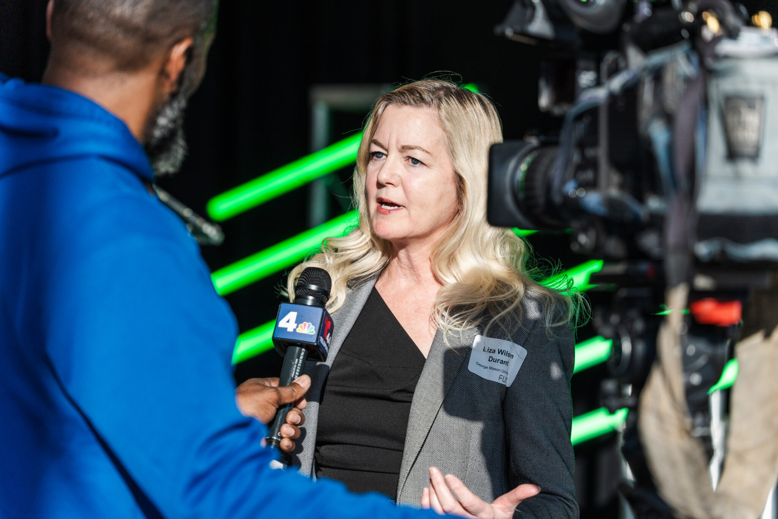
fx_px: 2982
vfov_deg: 9.9
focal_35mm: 138
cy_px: 260
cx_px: 389
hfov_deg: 14.9
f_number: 3.5
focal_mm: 138
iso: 400
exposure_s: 1/2000
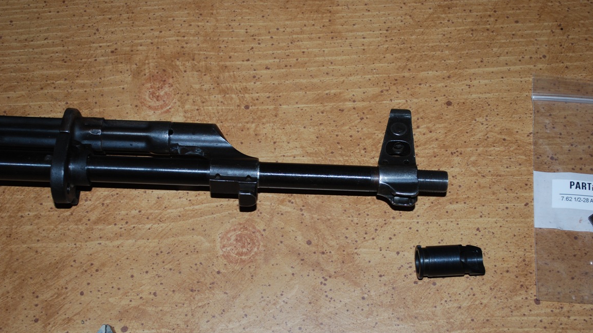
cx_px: 294
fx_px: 873
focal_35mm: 56
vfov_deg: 21.6
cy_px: 189
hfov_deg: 37.5
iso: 200
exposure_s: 1/60
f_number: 5.3
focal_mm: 35
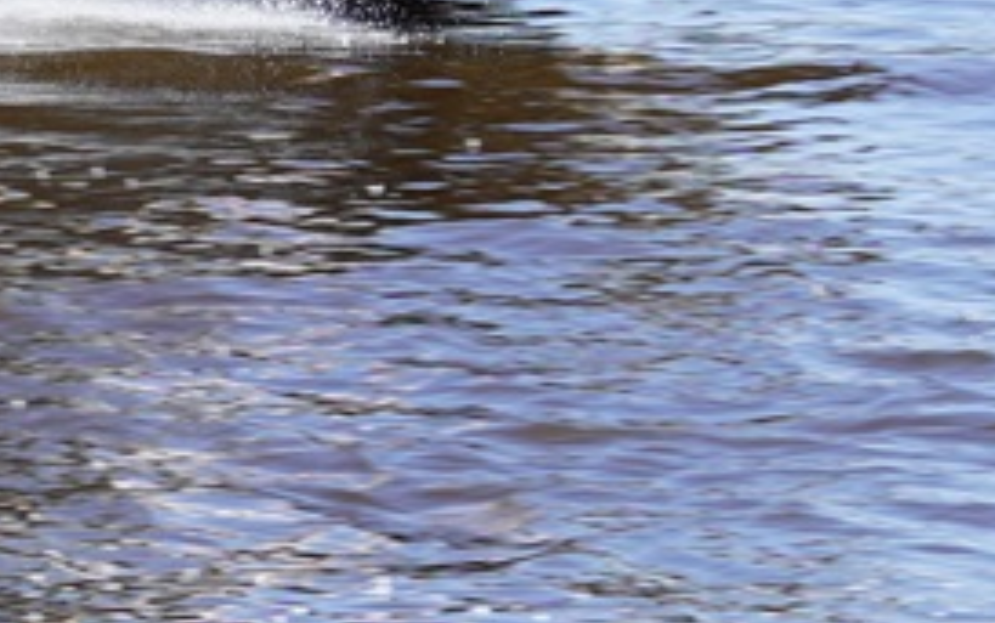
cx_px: -241
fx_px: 8201
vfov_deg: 4.3
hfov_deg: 6.9
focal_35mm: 302
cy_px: -590
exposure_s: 1/320
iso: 100
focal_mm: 45
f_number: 6.3
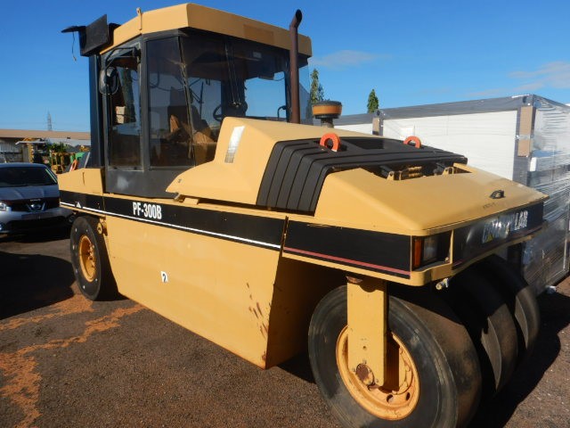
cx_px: 285
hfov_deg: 71.6
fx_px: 395
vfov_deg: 56.8
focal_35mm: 24
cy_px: 214
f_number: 4.1
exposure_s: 1/1250
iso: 125
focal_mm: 4.3
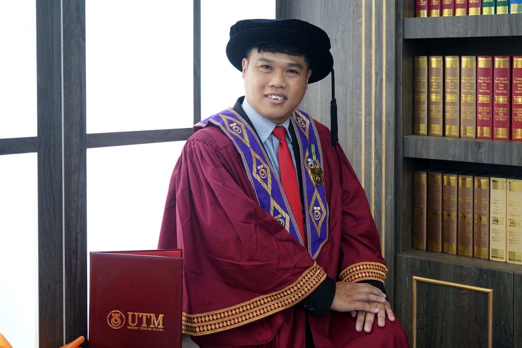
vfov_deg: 29.9
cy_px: 174
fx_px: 652
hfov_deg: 43.6
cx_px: 261
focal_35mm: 45
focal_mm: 45
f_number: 4.5
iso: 1000
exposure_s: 1/80
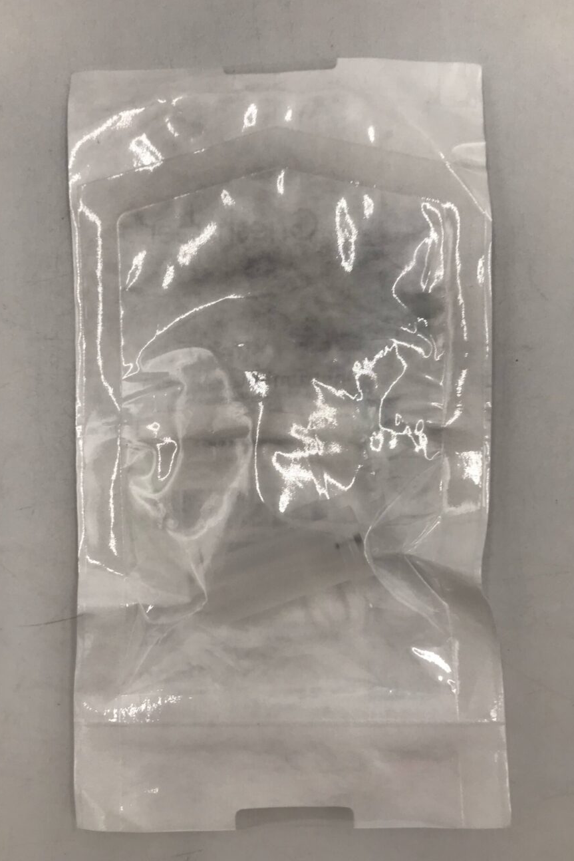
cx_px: 281
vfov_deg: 61.9
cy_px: 431
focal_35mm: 30
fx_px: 717
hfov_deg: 43.6
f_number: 1.8
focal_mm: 3.99
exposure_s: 1/60
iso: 20
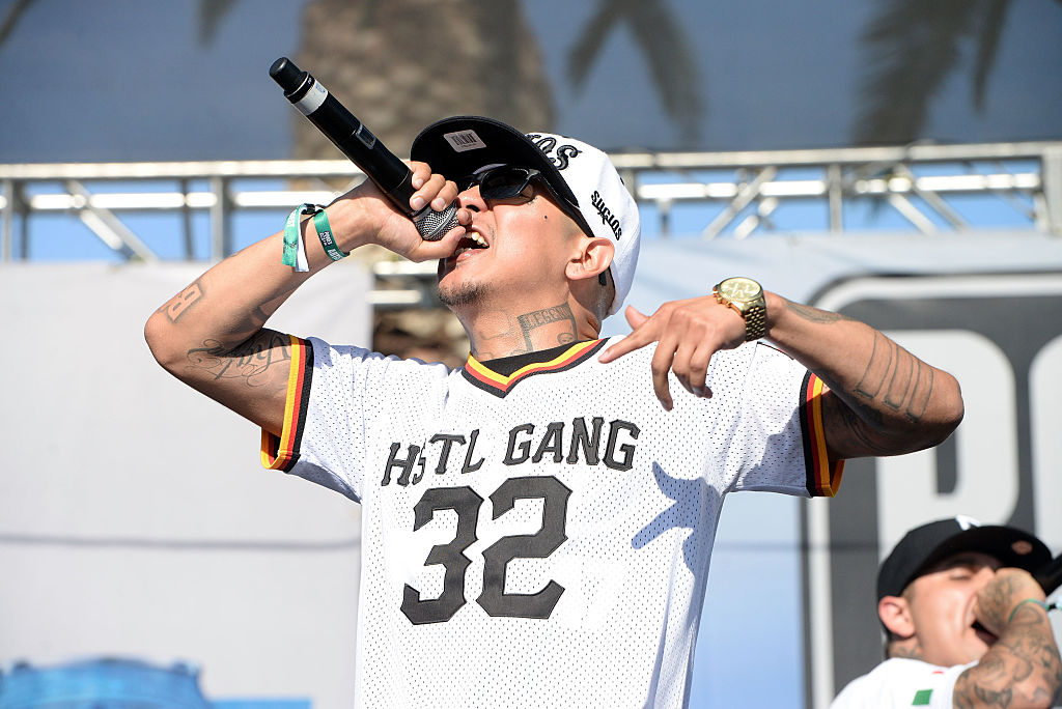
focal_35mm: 155
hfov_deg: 13.2
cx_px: 531
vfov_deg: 8.9
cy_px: 354
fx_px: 4575
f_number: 9
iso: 1000
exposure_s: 1/3200
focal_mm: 155
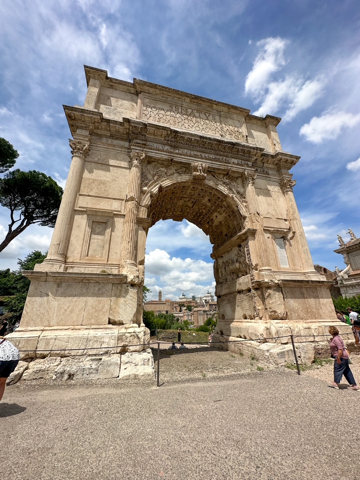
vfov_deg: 102.1
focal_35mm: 14
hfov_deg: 85.7
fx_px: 194
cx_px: 180
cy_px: 240
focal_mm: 2.22
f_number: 2.2
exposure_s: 1/2800
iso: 50
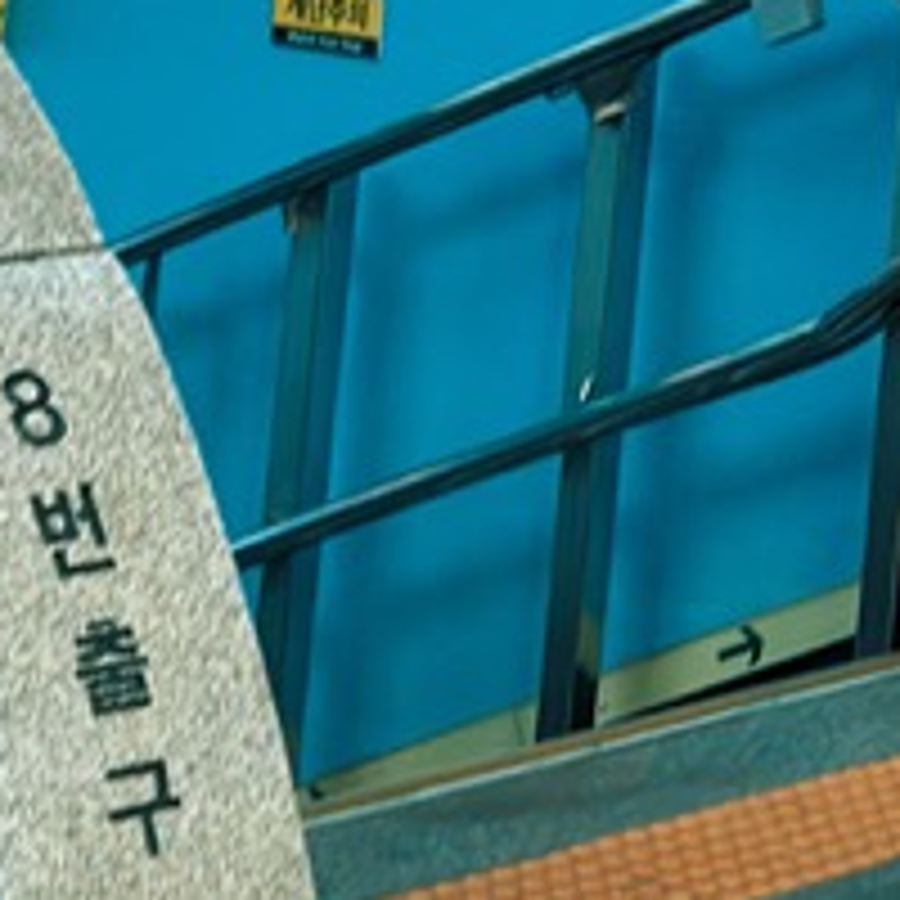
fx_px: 5324
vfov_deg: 9.2
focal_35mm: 181
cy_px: -698
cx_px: 1228
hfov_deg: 9.5
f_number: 1.78
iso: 160
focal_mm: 6.76
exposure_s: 1/60
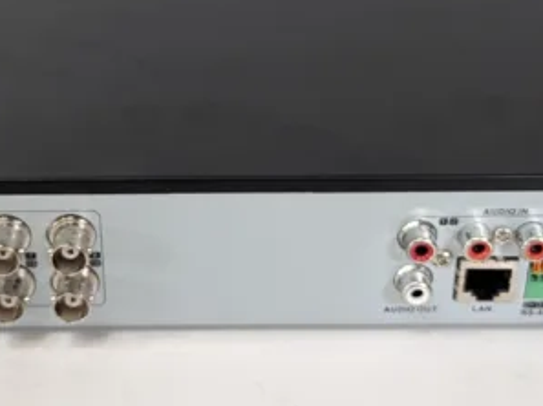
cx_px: 222
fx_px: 1144
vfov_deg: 20.1
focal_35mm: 73
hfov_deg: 26.7
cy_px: 155
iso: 63
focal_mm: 6.81
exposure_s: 1/60.2
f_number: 1.85
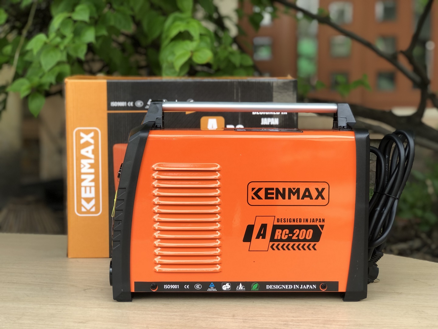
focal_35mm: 57
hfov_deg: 33.8
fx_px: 721
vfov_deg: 25.7
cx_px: 219
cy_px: 164
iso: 25
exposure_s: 1/60
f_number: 2.8
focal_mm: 6.6
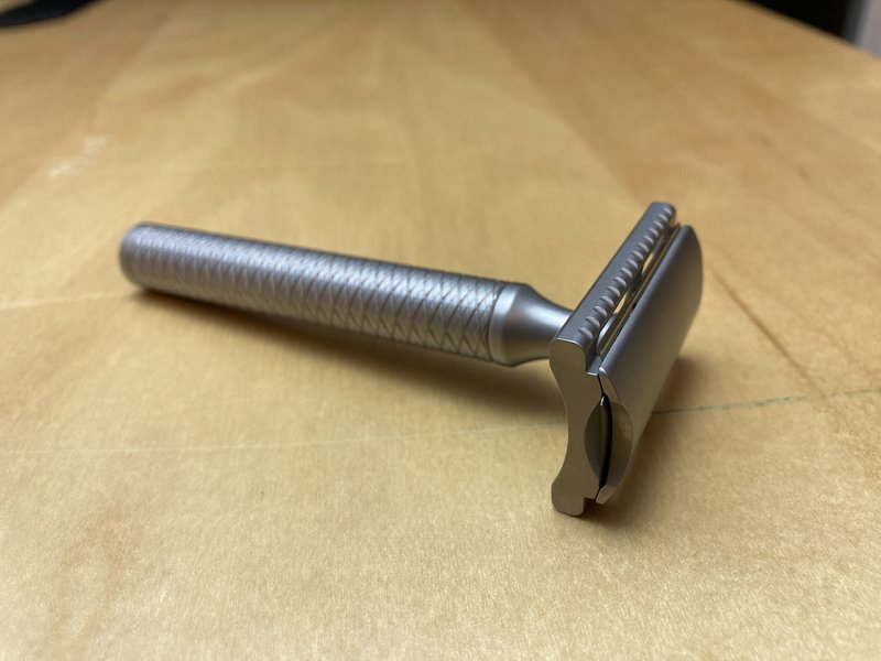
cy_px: 330
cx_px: 440
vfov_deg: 49.7
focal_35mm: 28
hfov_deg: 63.4
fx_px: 713
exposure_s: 1/60
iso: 125
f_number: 1.8
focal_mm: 3.99
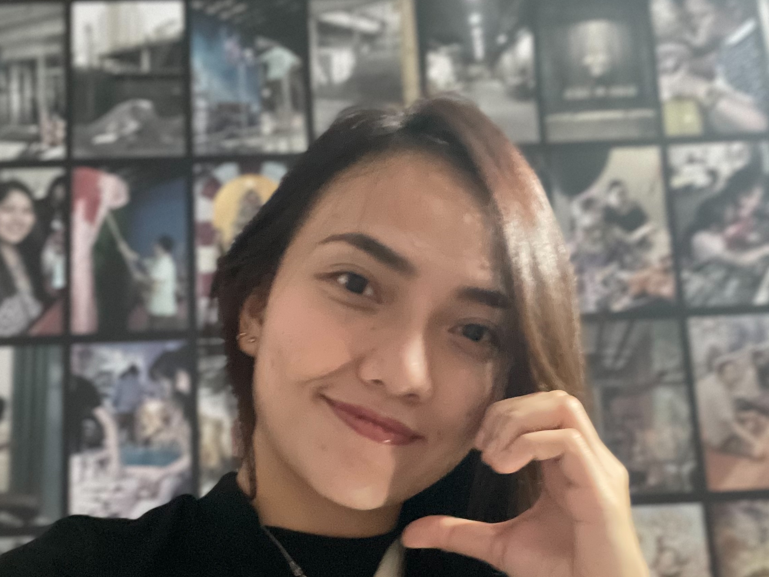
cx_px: 379
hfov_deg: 45.8
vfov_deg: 34.3
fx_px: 911
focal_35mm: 41
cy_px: 442
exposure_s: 1/15
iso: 1000
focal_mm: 2.71
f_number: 2.2
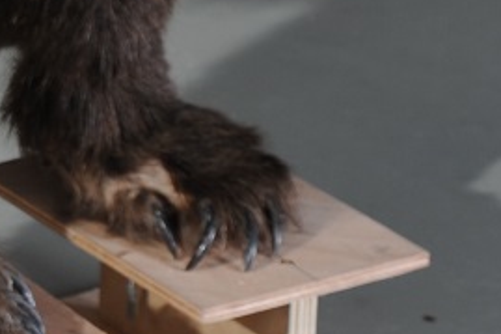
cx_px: -385
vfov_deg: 4.6
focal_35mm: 294
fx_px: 4089
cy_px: -369
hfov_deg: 6.8
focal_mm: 62
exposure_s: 1.3
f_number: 9
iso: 200
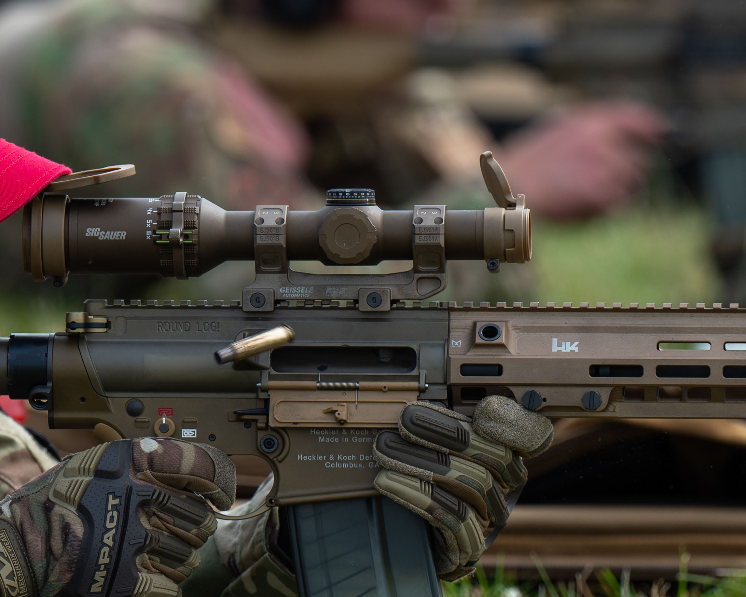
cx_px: 507
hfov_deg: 4.0
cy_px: 285
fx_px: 10687
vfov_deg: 3.2
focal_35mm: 484
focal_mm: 200
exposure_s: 1/1000
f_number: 3.5
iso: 100
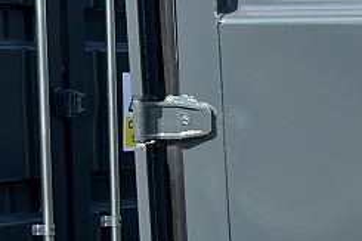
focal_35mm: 147
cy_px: 275
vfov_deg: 9.2
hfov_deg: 12.0
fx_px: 1477
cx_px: 793
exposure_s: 1/1934
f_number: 1.5
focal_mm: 5.7
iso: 50
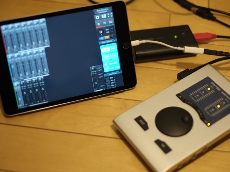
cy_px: 89
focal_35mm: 60
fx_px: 399
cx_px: 121
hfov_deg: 32.2
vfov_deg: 24.4
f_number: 1.4
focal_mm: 35
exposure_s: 1/60
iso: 640
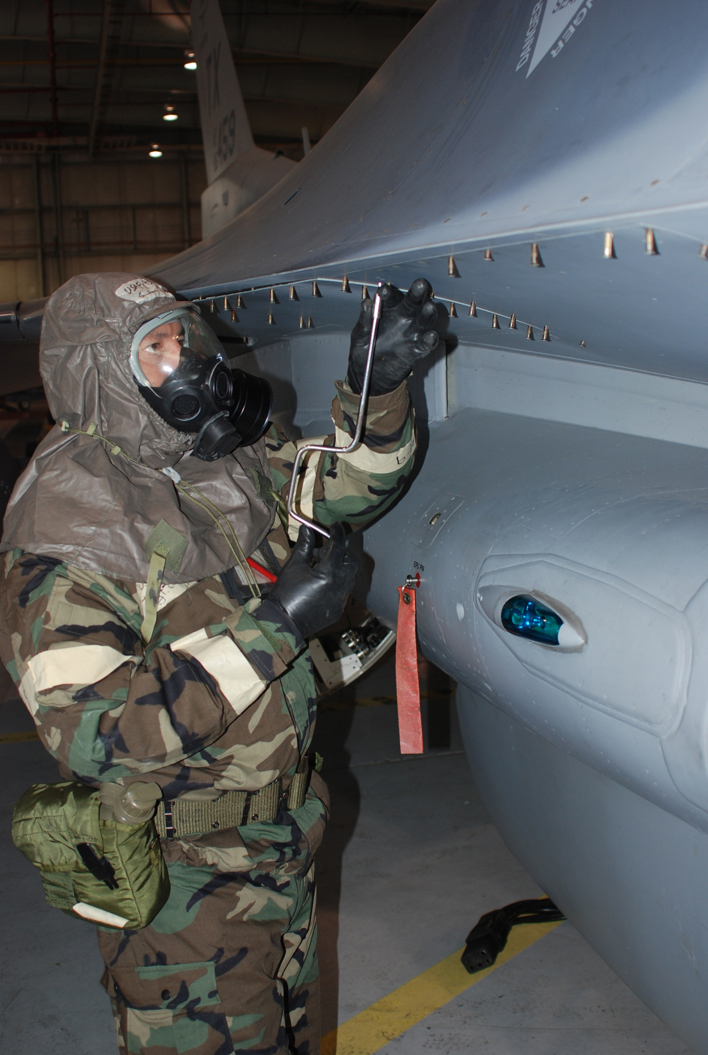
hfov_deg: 32.0
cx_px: 354
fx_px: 1233
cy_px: 528
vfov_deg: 46.3
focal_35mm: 42
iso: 200
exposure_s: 1/60
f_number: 3.5
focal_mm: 28
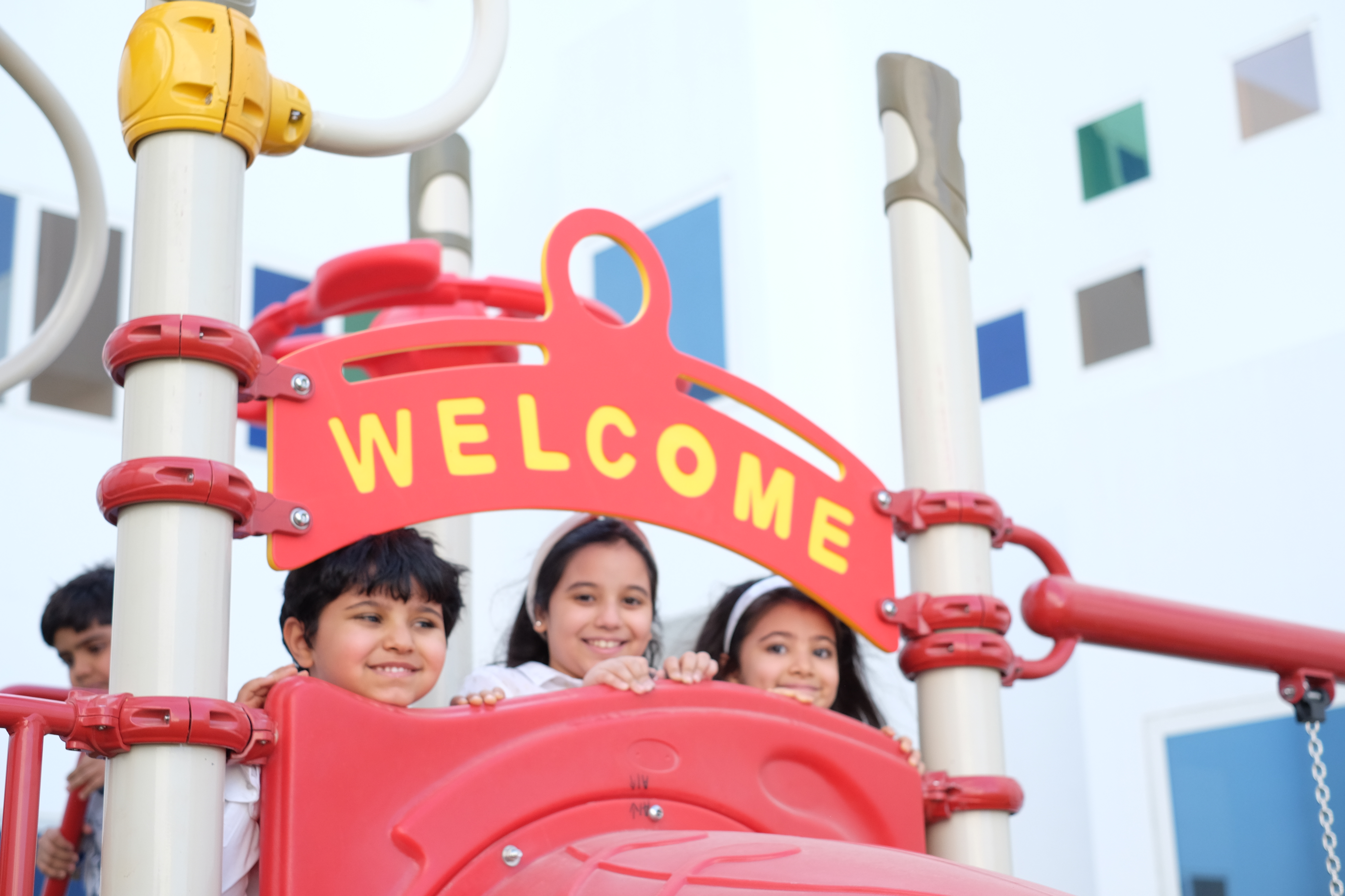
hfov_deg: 37.5
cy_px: 448
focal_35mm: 53
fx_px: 1980
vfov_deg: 25.5
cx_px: 672
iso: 500
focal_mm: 35
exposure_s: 1/1000
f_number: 2.8
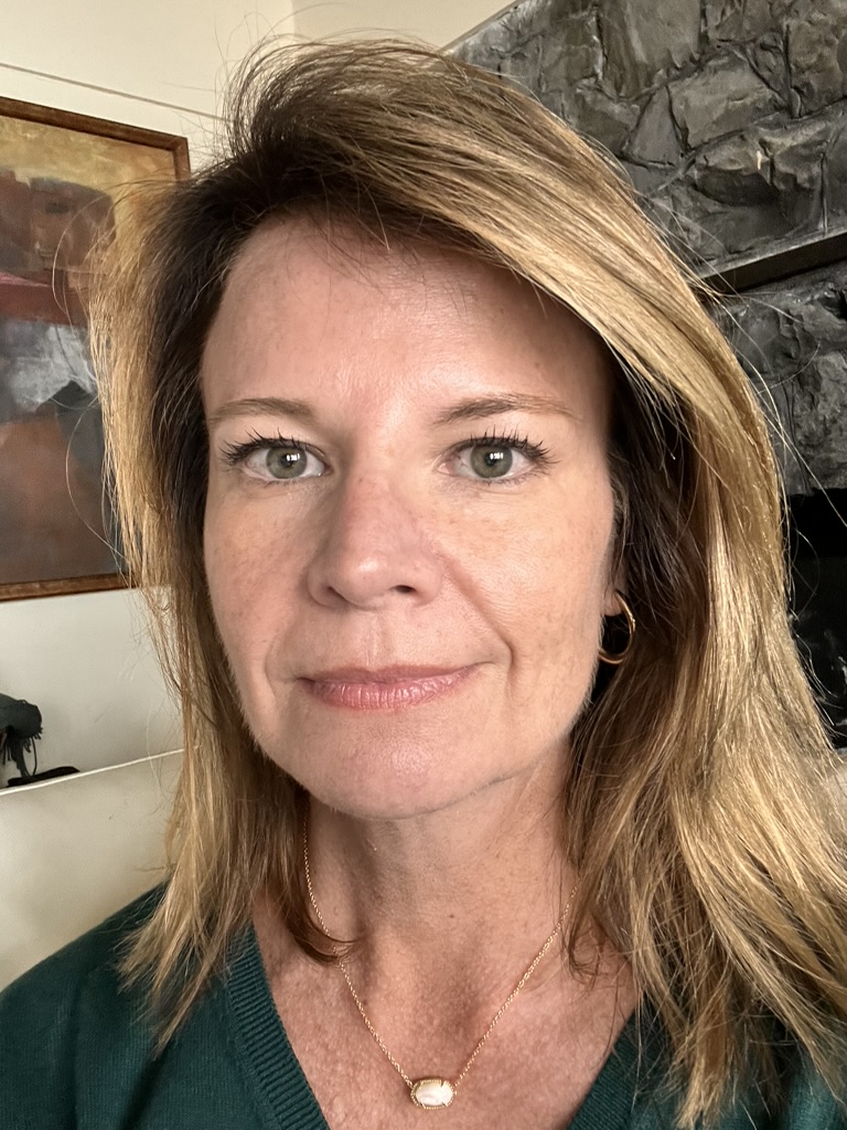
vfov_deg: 60.0
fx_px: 979
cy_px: 565
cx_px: 424
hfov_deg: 46.8
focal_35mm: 30
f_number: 2.2
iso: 250
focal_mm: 2.71
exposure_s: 1/60
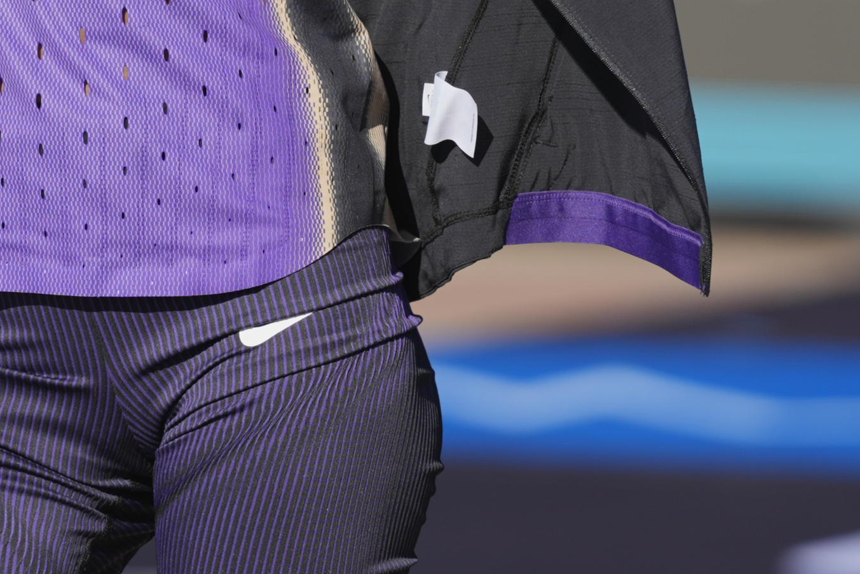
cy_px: -290
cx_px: 138
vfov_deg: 2.2
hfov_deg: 3.3
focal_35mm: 621
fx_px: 14834
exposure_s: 1/2500
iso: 125
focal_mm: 168
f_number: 2.8
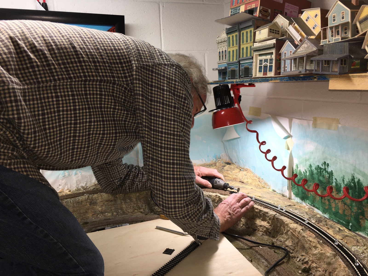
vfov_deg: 48.2
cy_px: 138
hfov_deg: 61.7
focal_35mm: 29
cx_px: 184
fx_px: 308
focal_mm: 4.15
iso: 25
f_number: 2.2
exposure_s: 1/46
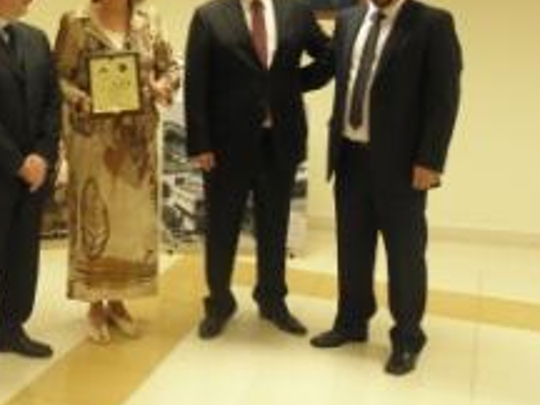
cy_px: 90
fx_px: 842
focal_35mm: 54
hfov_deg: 32.9
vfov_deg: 26.6
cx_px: 10
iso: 125
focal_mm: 4.6
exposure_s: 1/25
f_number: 2.8
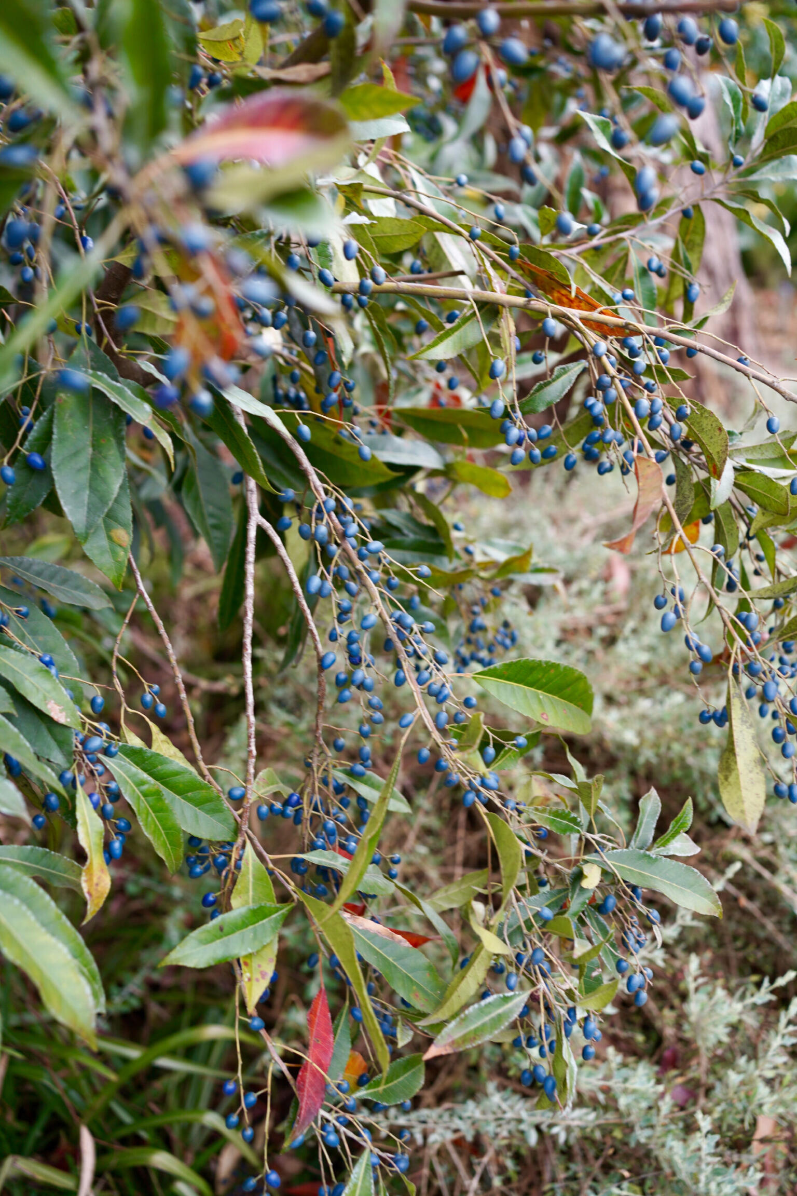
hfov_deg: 37.9
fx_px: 1162
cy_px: 598
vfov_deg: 54.4
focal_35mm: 35
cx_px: 398
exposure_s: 1/60
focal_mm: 35
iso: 200
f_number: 4
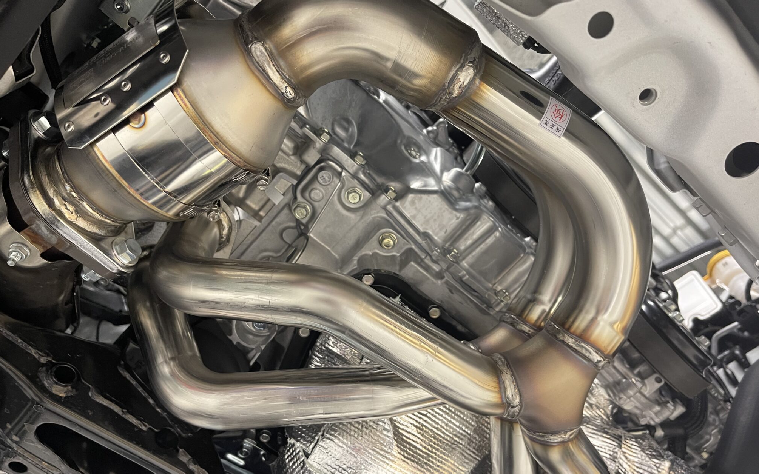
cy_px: 271
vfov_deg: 45.9
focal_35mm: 27
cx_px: 380
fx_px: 558
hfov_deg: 68.4
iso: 400
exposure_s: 1/60
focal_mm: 5.1
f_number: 1.6
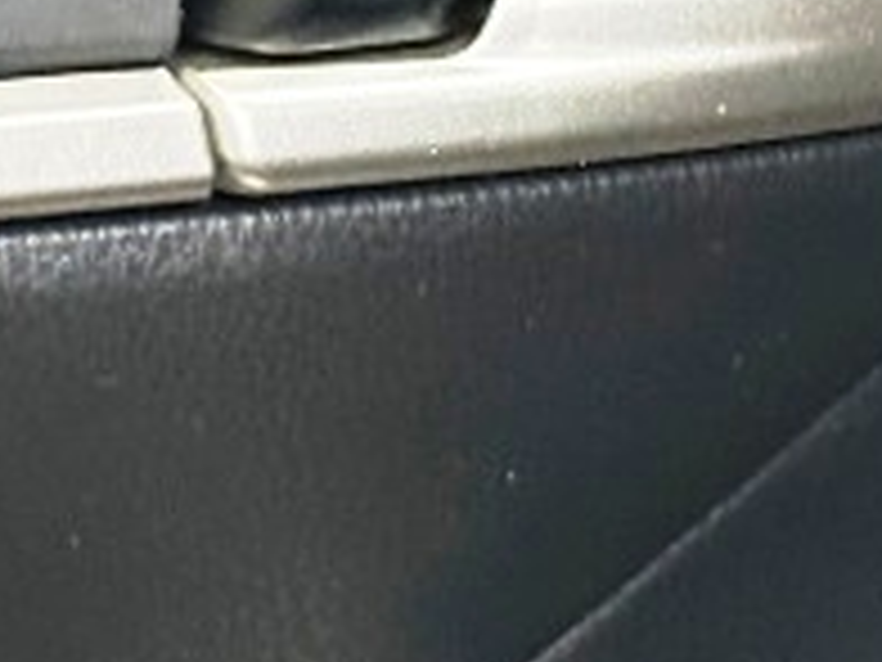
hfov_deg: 7.9
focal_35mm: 251
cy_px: 694
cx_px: 585
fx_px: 6395
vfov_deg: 5.9
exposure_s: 1/24
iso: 640
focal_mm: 6.86
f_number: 1.78
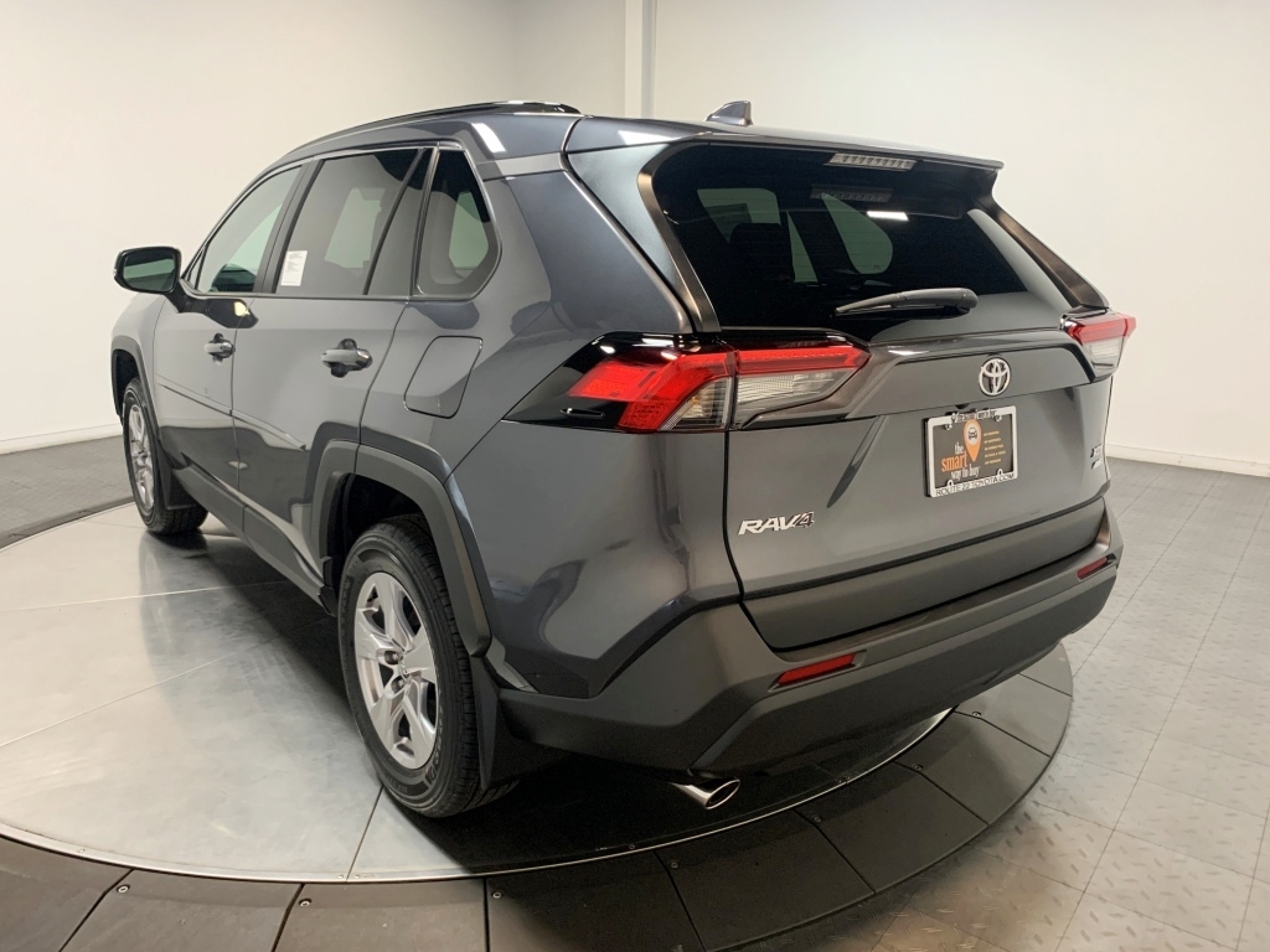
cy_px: 476
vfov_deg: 53.1
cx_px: 635
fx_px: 954
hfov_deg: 67.3
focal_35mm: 26
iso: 250
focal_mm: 4.25
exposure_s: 1/40
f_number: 1.8
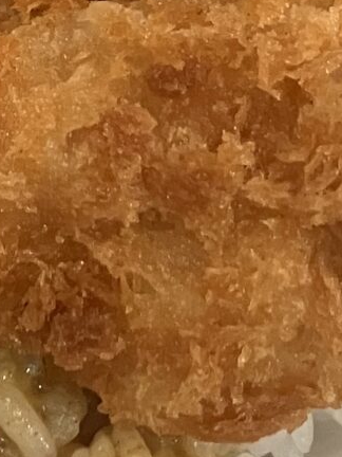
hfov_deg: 8.6
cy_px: -285
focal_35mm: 166
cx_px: -299
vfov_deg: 11.3
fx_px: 2187
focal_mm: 3.99
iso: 125
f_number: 1.8
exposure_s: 1/60
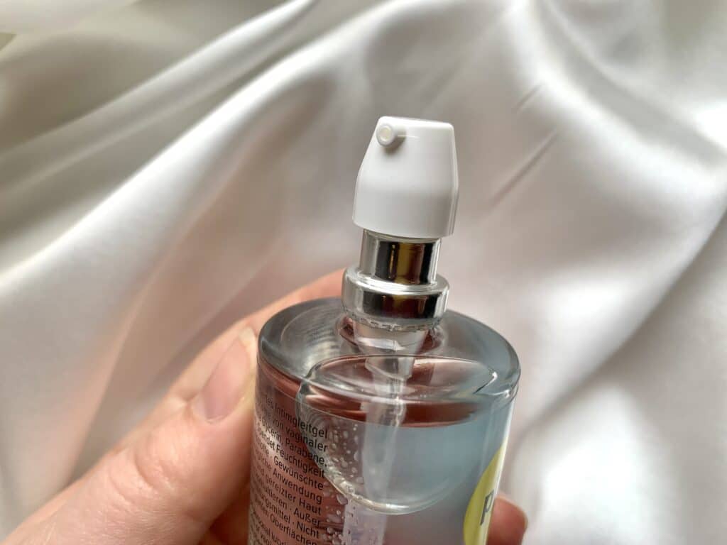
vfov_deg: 53.1
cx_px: 364
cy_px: 272
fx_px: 546
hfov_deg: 67.3
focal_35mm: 26
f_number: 1.8
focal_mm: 4.25
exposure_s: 1/154
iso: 25
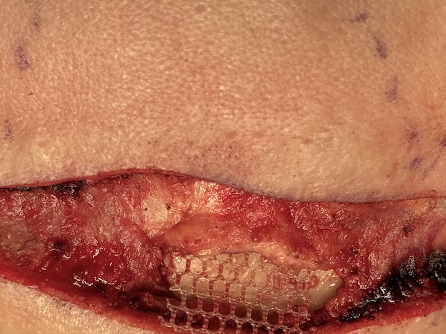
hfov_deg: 20.9
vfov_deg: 15.6
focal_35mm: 94
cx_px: 202
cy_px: 275
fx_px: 1211
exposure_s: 1/5376
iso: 64
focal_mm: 6.76
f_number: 1.78
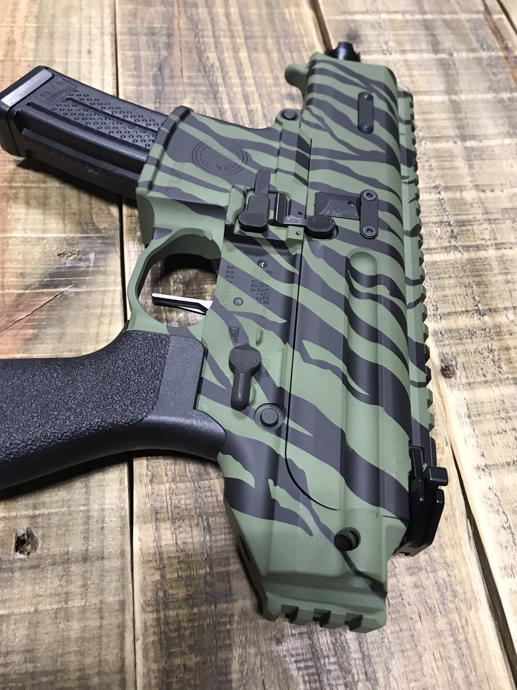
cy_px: 345
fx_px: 558
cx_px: 258
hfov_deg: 49.7
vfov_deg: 63.4
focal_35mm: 28
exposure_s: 1/15
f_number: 1.8
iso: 40
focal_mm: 3.99
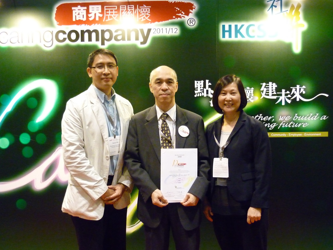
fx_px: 375
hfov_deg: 47.9
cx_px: 166
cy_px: 125
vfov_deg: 36.8
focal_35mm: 39
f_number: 3
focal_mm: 6.9
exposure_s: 1/20
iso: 800
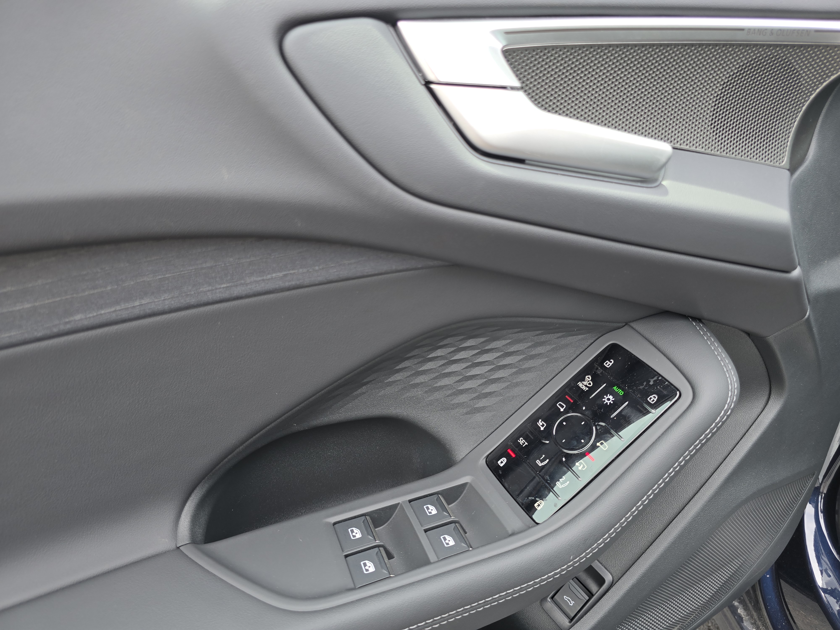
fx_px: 558
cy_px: 315
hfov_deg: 73.9
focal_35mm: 23
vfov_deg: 58.9
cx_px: 420
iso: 25
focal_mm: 6.3
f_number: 1.7
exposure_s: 1/180
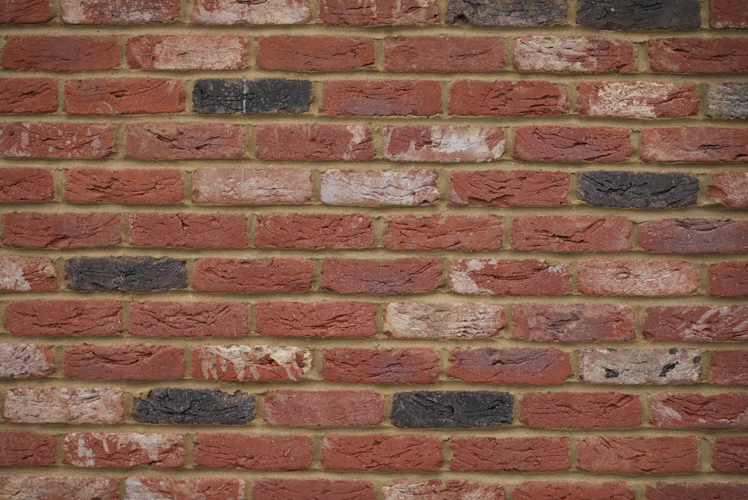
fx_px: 1143
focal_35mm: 55
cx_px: 374
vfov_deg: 24.7
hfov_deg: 36.2
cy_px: 250
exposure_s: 1/200
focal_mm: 55
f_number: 3.5
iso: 80
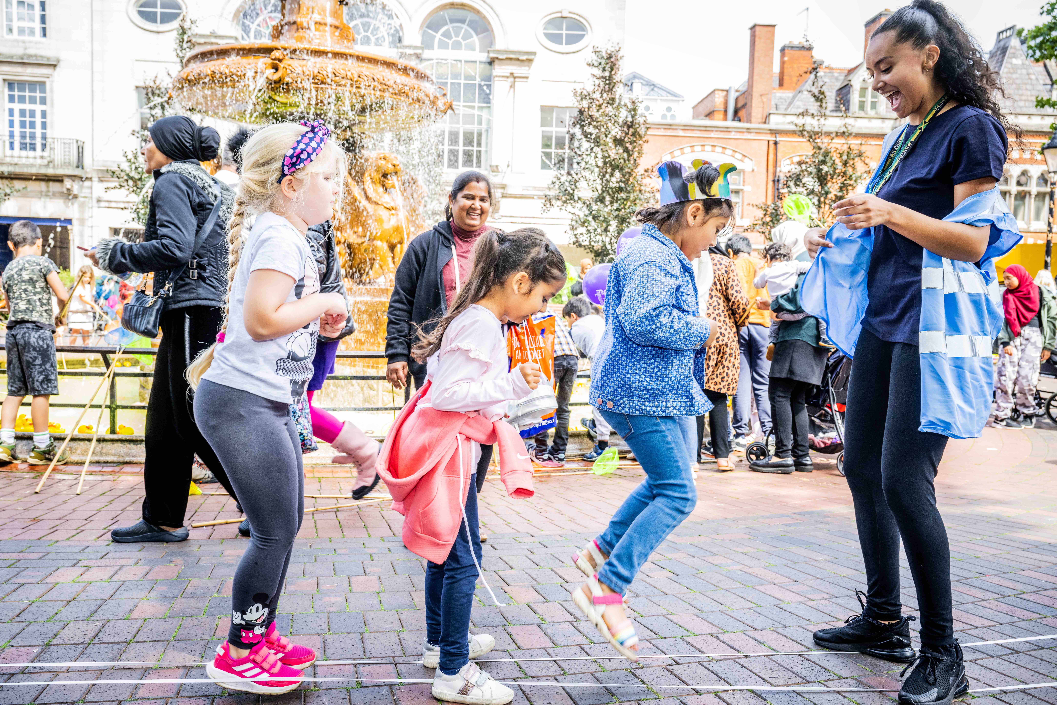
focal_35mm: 34
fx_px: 998
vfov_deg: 38.9
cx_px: 528
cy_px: 352
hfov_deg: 55.8
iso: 500
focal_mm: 34
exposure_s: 1/200
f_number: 7.1
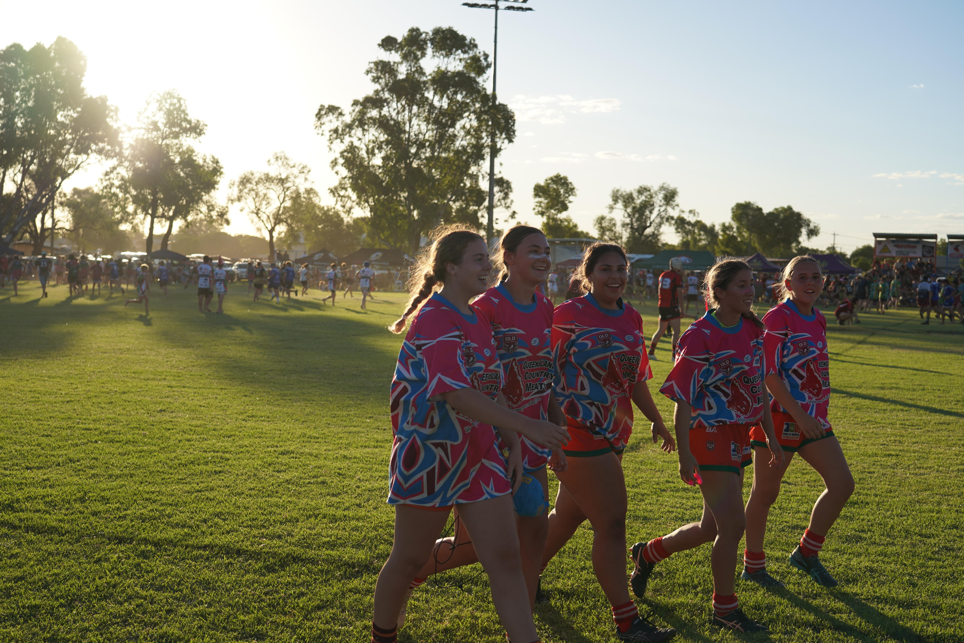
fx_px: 1205
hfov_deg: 43.6
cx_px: 482
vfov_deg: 29.9
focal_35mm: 45
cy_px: 322
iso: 100
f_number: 4.5
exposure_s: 1/640
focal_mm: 45
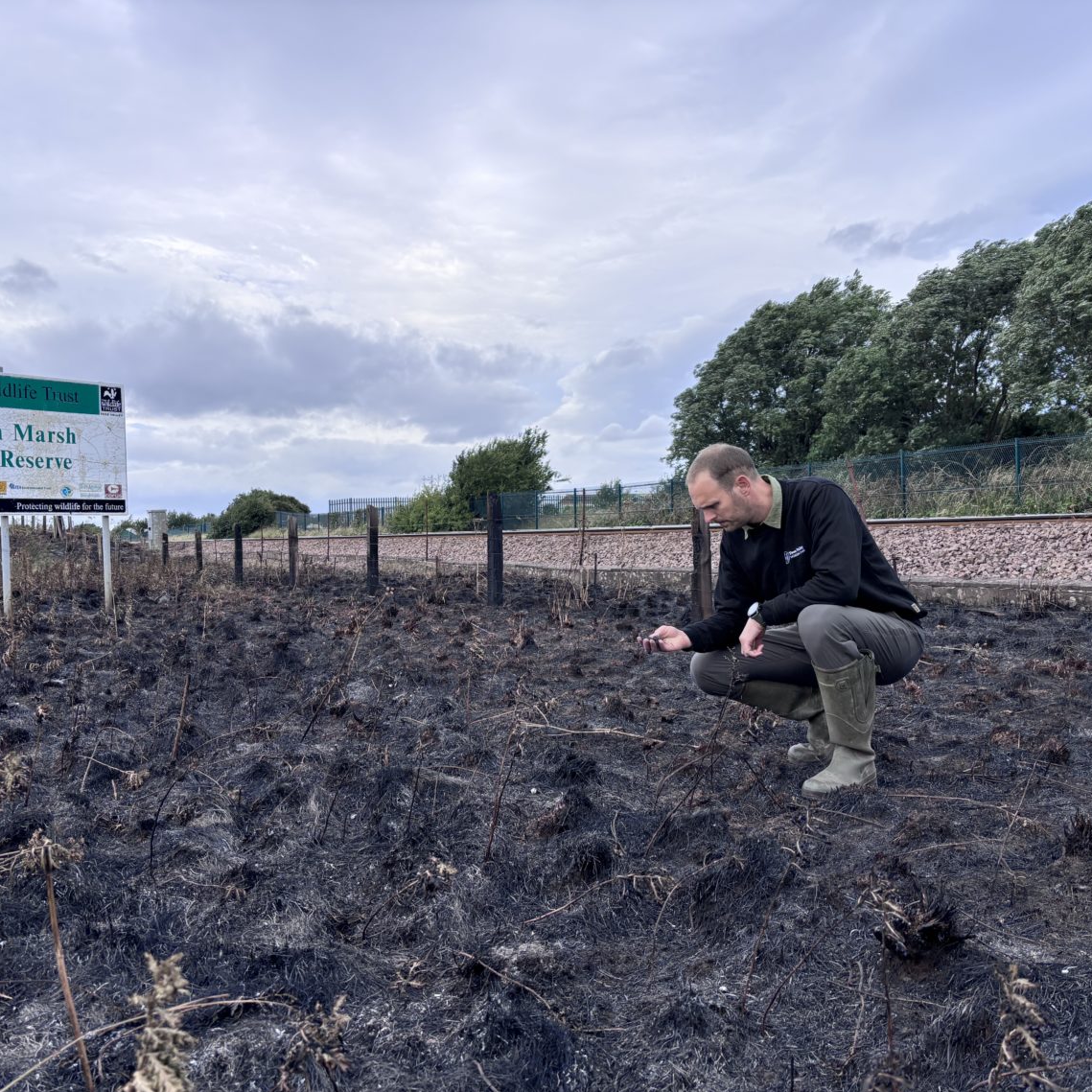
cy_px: 551
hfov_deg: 52.5
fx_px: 1106
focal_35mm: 31
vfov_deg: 52.5
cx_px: 520
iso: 50
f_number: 1.6
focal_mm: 5.96
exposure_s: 1/3205
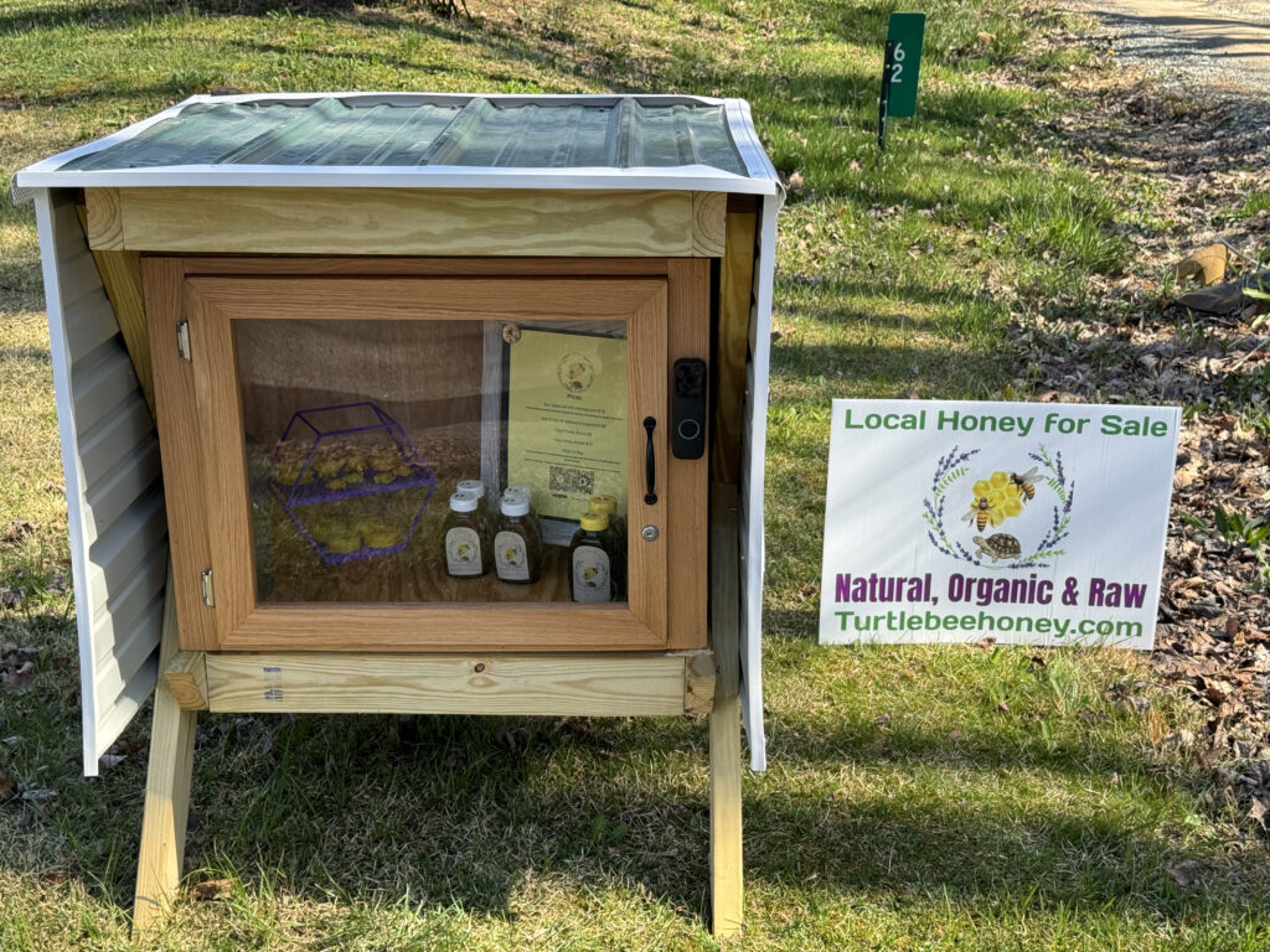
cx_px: 635
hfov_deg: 39.7
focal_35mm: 48
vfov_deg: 30.3
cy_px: 476
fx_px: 1761
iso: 64
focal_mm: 6.76
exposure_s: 1/802
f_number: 1.78
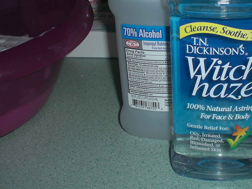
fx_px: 444
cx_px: 185
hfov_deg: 31.2
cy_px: 65
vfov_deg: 23.9
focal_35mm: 61
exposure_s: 1/30
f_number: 4.4
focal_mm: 6.3
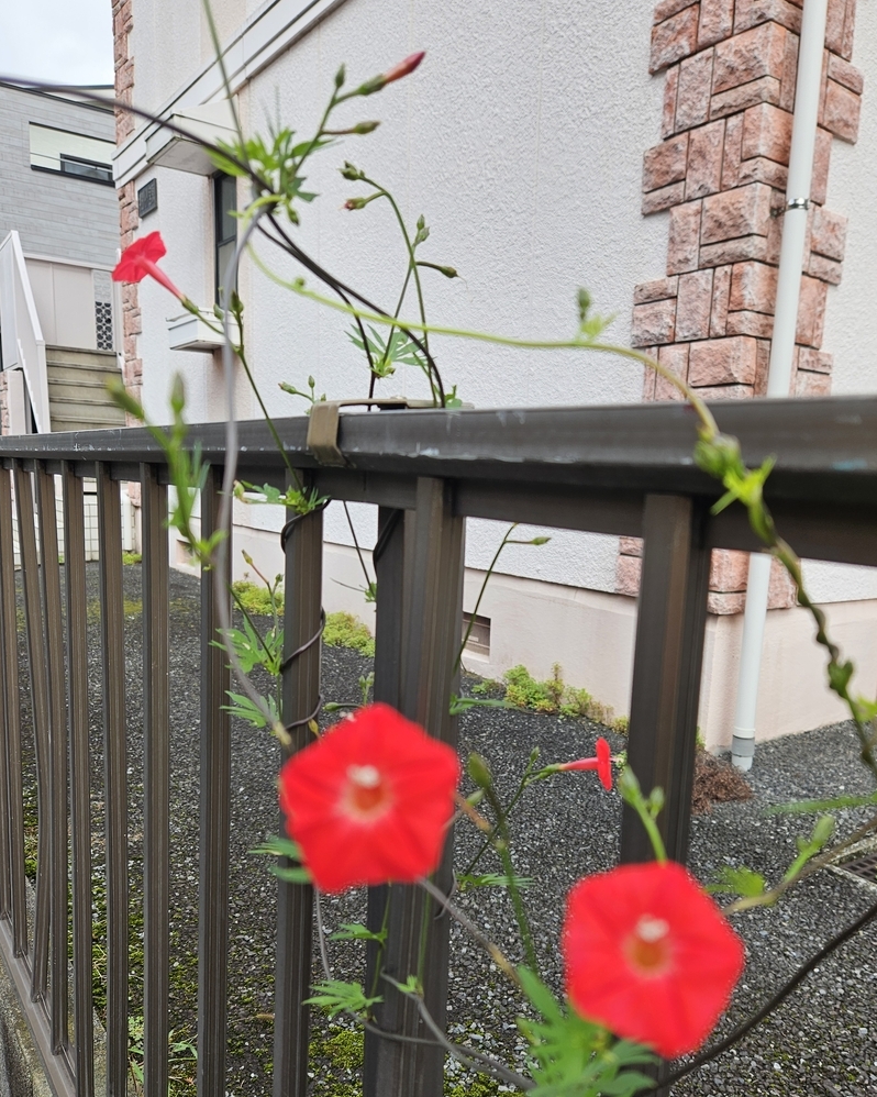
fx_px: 876
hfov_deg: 53.0
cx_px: 490
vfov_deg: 63.8
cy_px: 629
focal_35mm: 27
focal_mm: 5.4
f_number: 1.8
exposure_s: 1/603
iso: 25
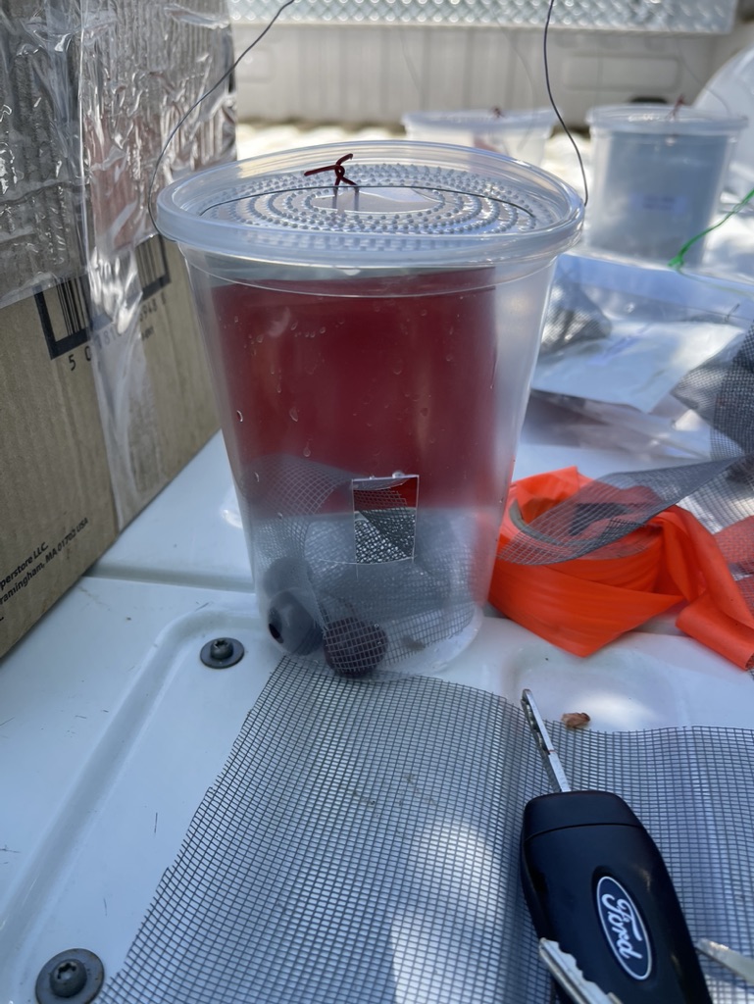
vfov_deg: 67.3
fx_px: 754
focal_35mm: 26
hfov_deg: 53.1
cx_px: 377
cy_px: 502
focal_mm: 5.1
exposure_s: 1/962
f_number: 1.6
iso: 32
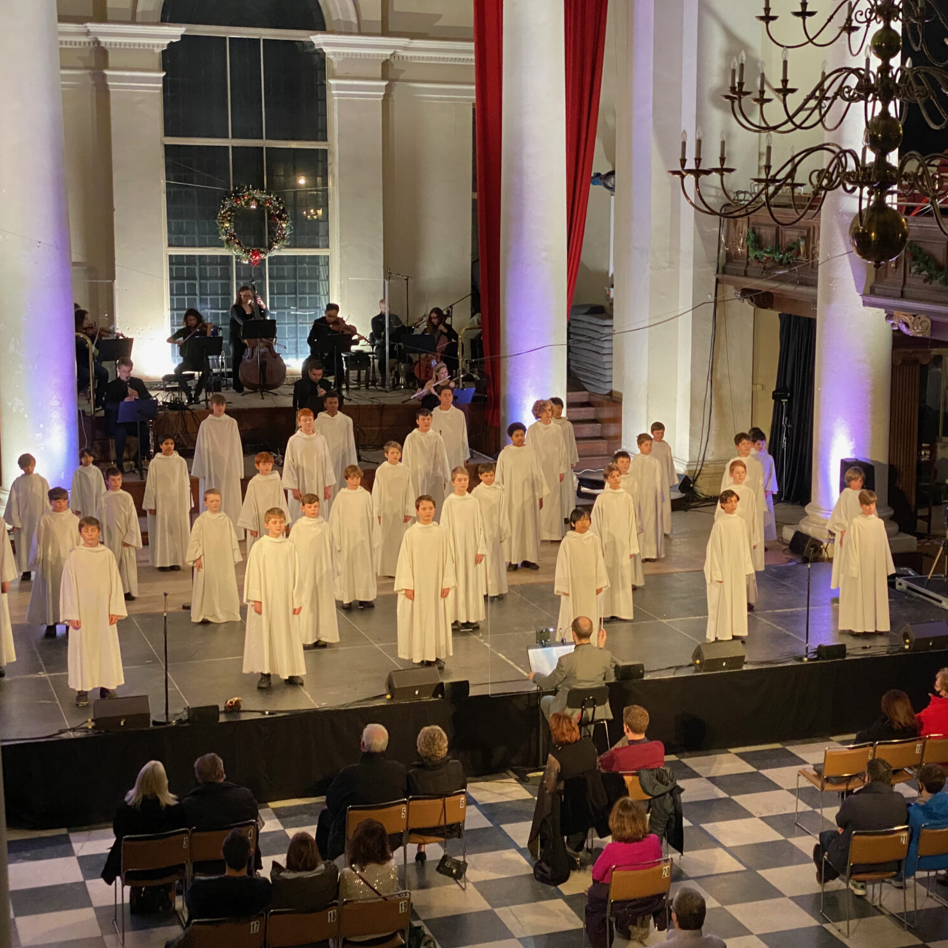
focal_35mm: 62
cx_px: 638
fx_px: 1921
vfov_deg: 27.7
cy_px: 478
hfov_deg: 27.5
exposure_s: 1/38
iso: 640
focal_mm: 6
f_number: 2
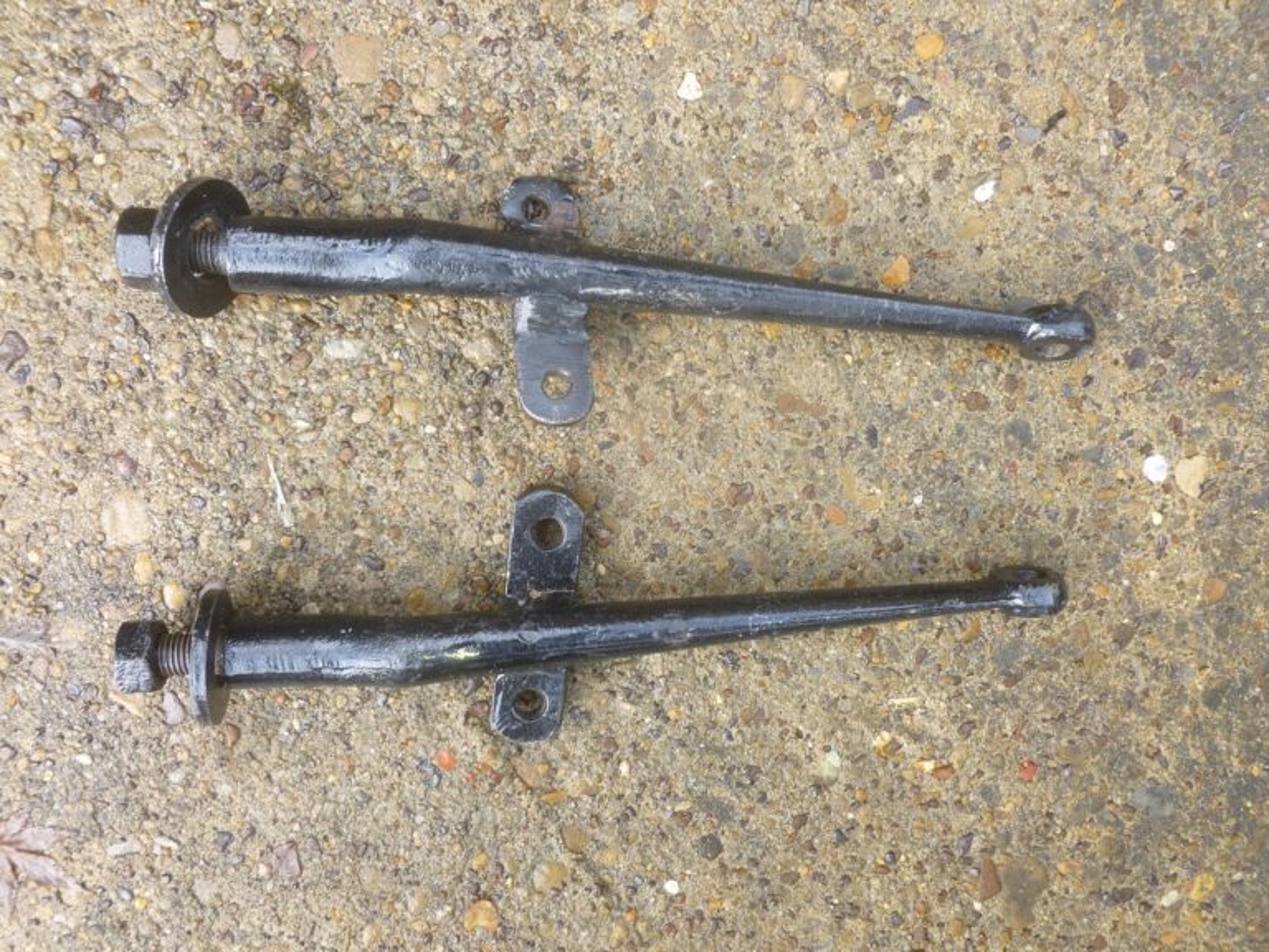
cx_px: 634
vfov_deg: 49.7
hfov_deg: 63.4
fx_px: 1026
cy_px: 476
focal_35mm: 28
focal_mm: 5
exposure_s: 1/60
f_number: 3.3
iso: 100
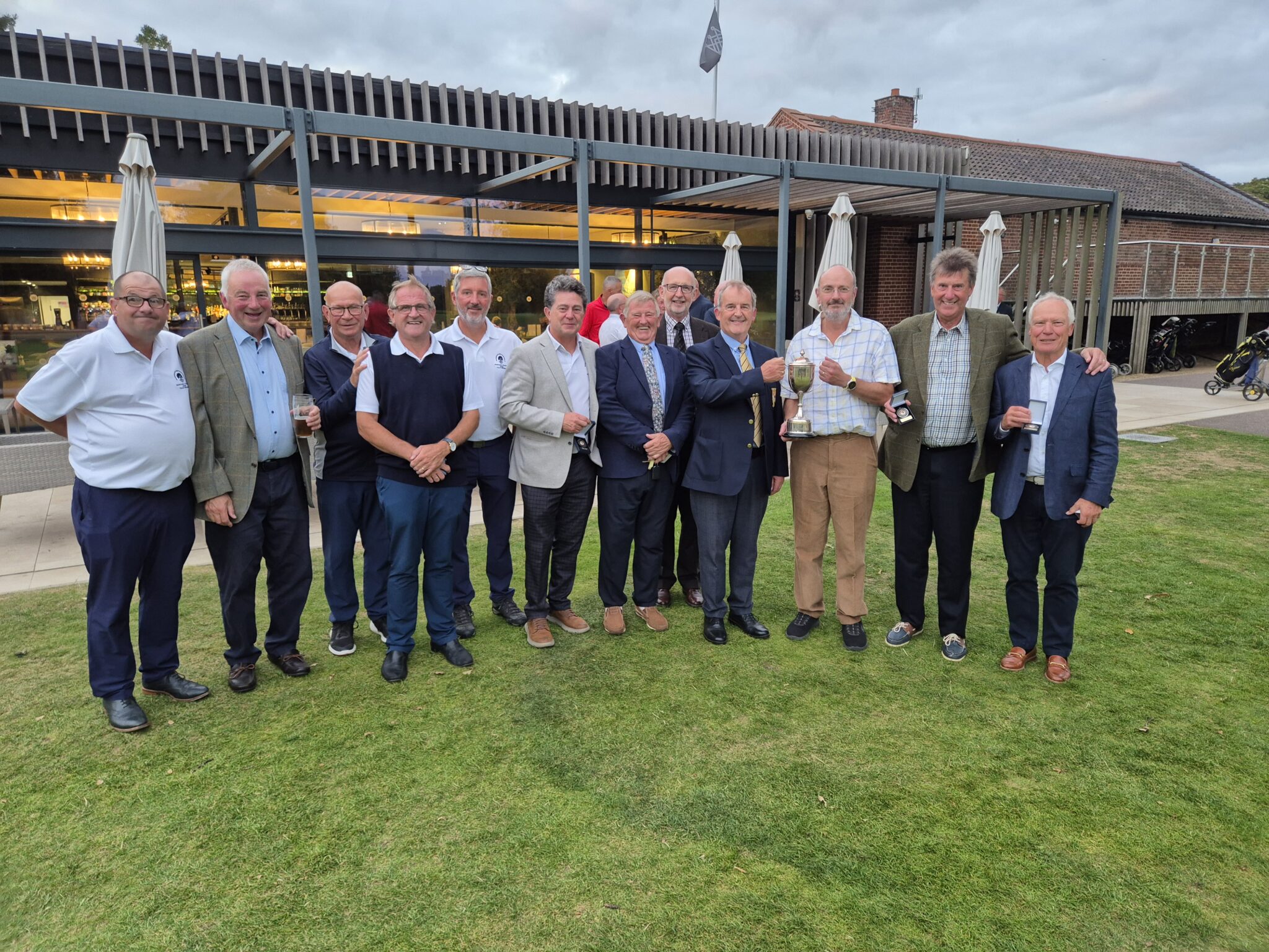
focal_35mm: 23
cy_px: 476
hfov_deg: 73.9
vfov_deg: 58.9
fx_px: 843
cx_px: 634
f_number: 1.8
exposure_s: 1/100
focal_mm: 5.4
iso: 200
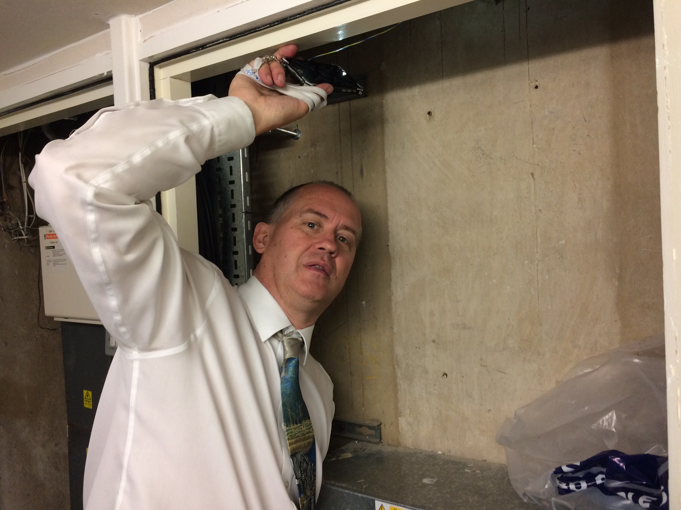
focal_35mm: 29
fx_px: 571
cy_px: 255
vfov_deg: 48.2
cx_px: 340
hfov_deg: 61.7
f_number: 2.2
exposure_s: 1/33
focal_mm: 4.15
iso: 100
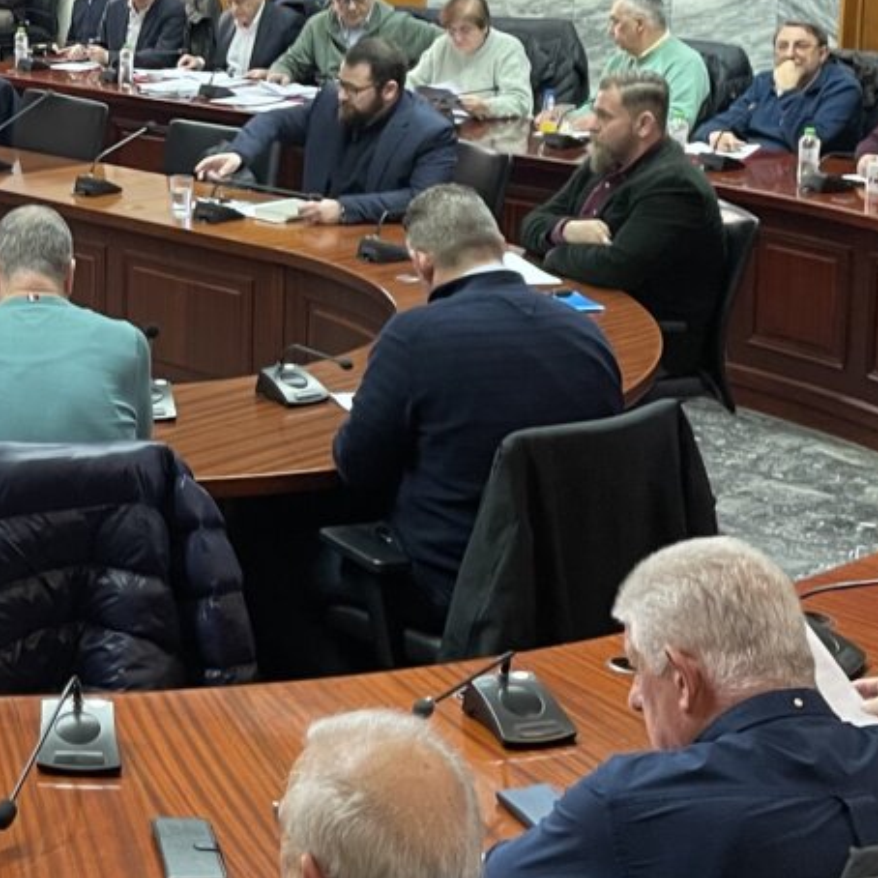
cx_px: -149
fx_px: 2181
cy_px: 115
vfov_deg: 22.3
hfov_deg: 21.3
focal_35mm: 76
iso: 125
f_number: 1.6
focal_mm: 4.2
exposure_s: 1/50
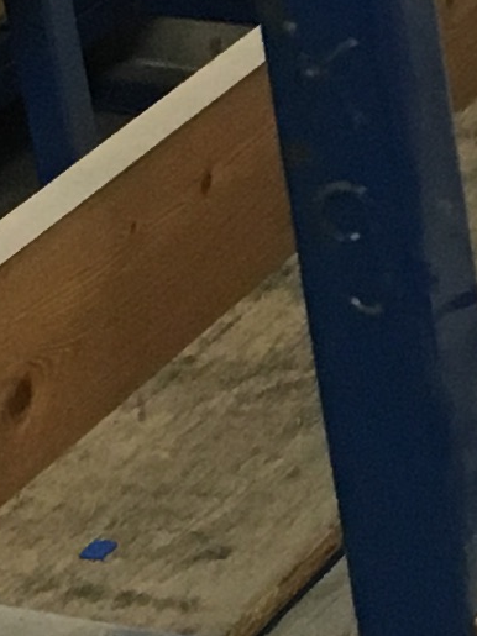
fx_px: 4172
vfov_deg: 8.7
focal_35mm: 227
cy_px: 144
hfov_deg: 6.5
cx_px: 636
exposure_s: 1/33
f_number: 2.2
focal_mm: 4.15
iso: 160
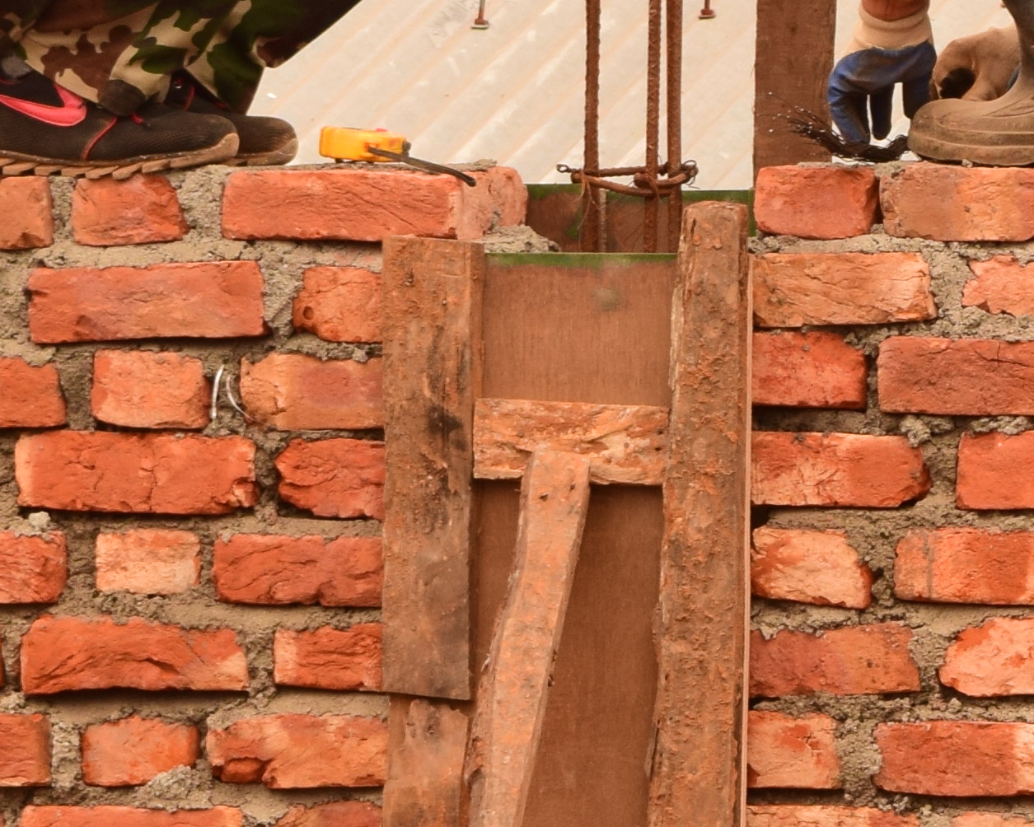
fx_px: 11330
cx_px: 665
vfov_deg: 4.2
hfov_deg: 5.2
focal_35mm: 370
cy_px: 495
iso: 200
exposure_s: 1/250
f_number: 7.1
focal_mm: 55
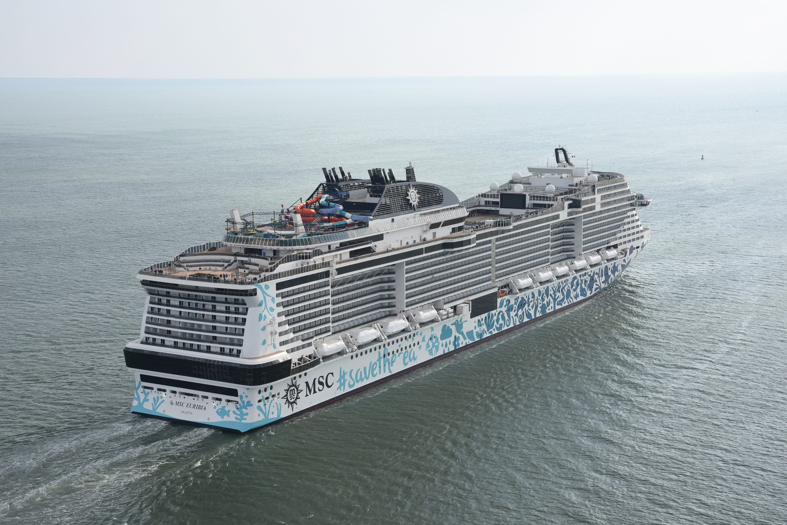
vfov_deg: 23.4
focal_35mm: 58
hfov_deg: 34.5
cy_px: 262
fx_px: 1268
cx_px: 394
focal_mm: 58
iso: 800
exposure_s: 1/640
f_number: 13
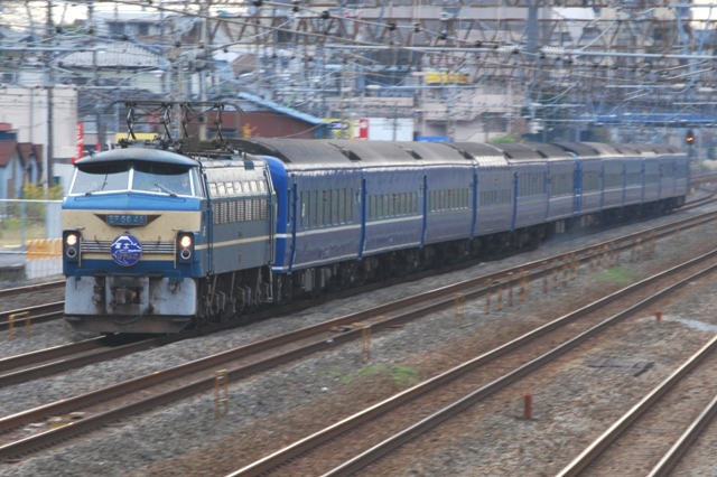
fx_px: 4031
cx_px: 358
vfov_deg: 6.8
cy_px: 238
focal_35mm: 202
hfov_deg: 10.2
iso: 400
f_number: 25
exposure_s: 1/30
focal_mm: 135
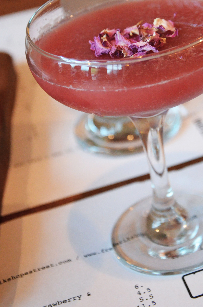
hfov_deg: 13.9
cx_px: 138
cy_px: 87
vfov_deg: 20.8
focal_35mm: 98
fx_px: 830
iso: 3200
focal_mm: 45
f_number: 4.8
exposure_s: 1/30
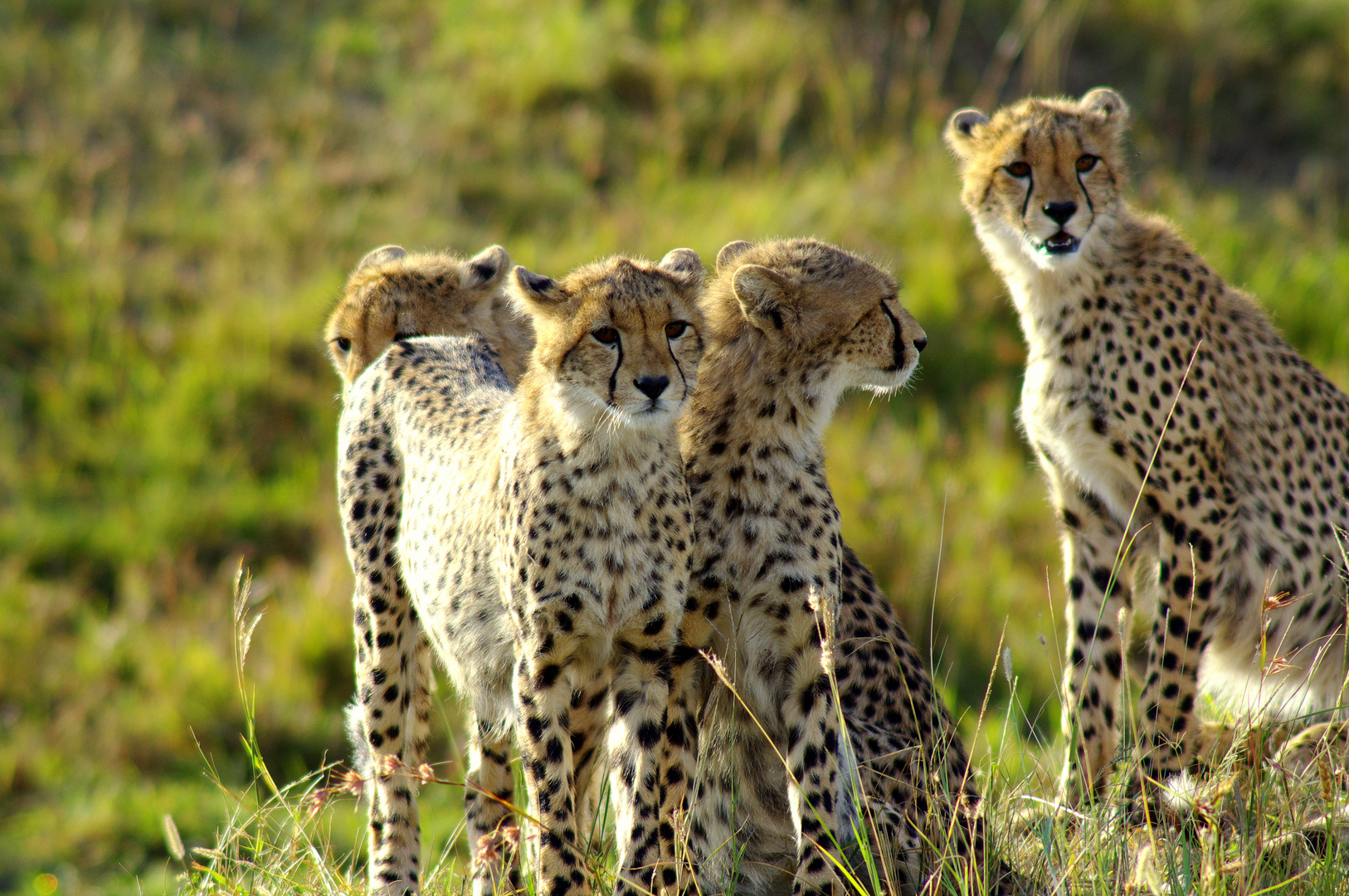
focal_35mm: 450
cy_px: 448
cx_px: 674
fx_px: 16842
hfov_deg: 4.6
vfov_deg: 3.0
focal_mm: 300
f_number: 9
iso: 400
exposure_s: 1/320
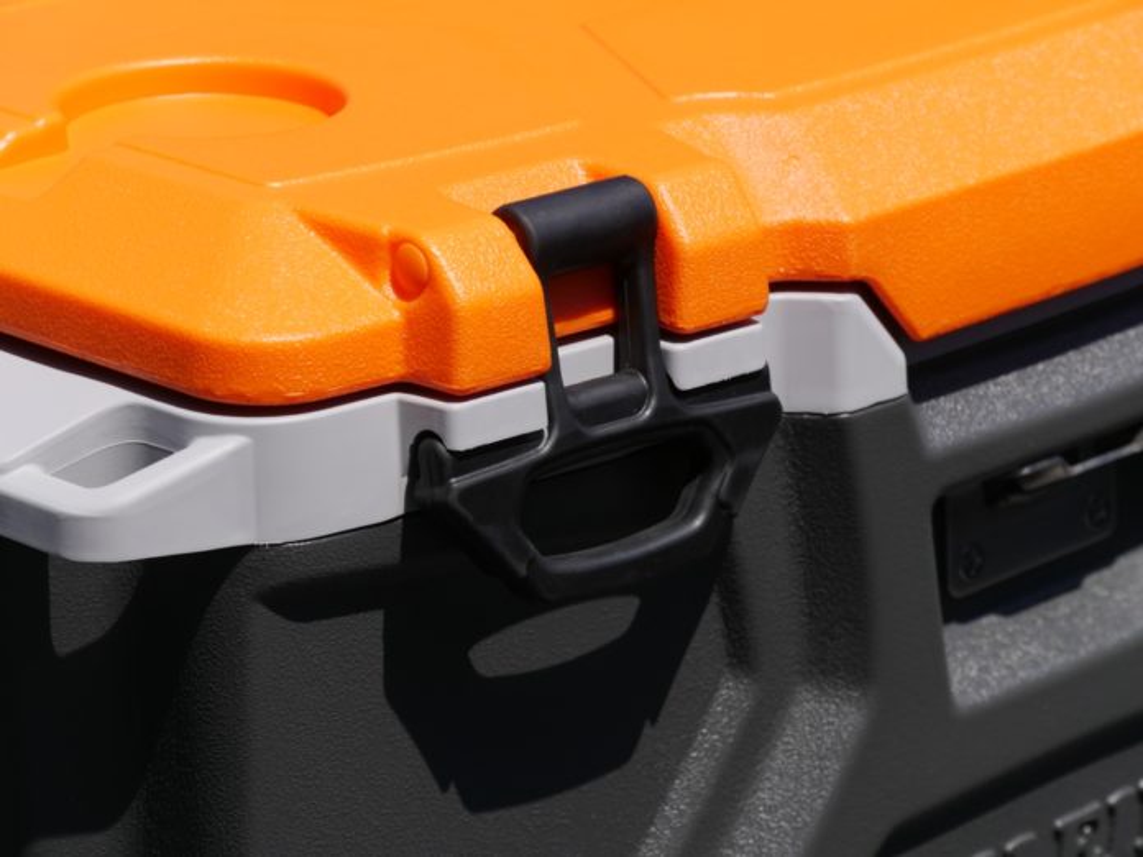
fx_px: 5085
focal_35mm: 154
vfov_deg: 9.6
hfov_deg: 12.8
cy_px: 428
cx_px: 572
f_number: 7.1
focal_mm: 77
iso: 200
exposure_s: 1/640
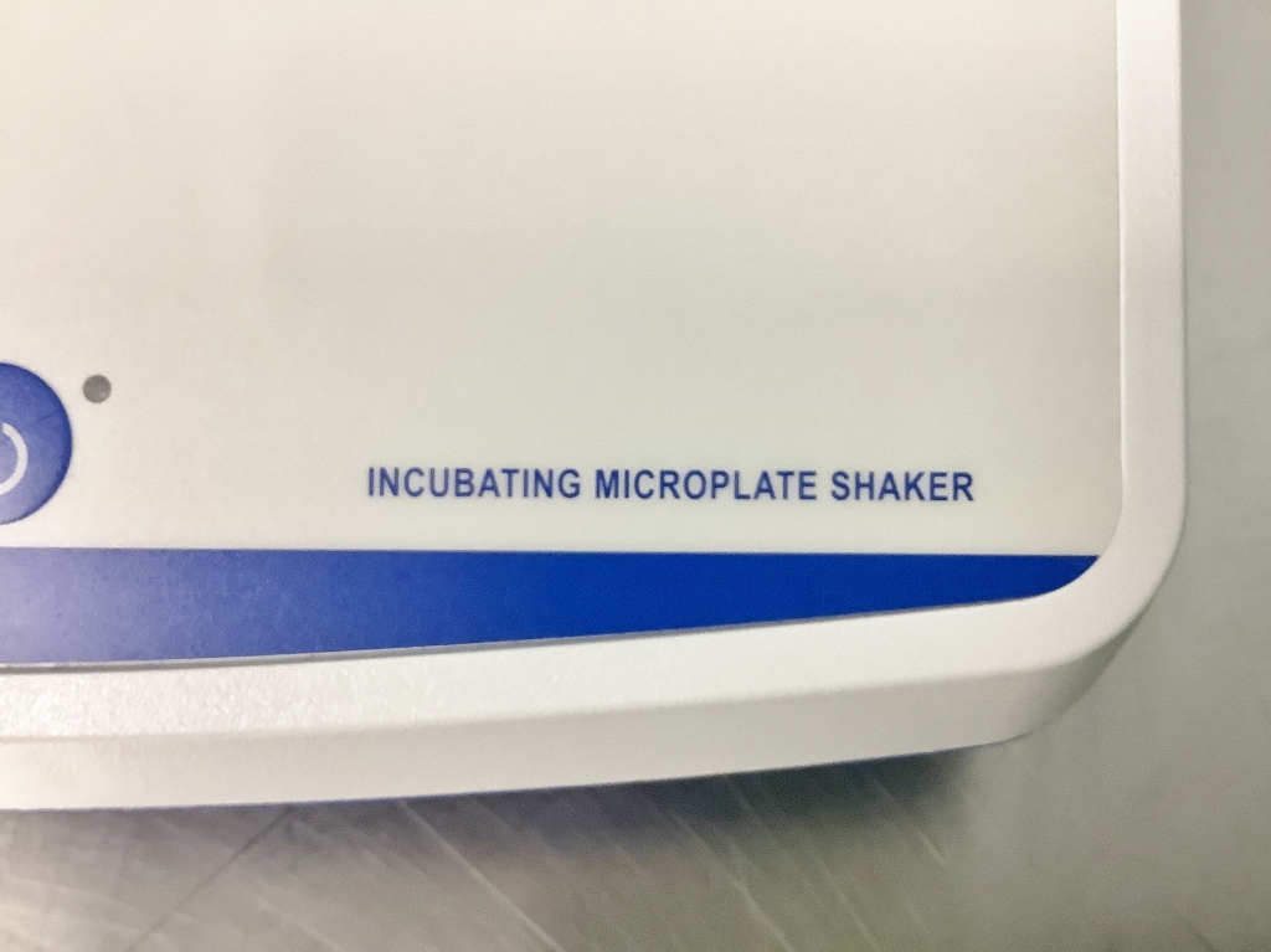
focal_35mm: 31
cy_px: 476
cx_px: 636
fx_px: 1138
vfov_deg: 45.4
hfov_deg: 58.4
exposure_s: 1/60
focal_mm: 3.3
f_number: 2.4
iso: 250
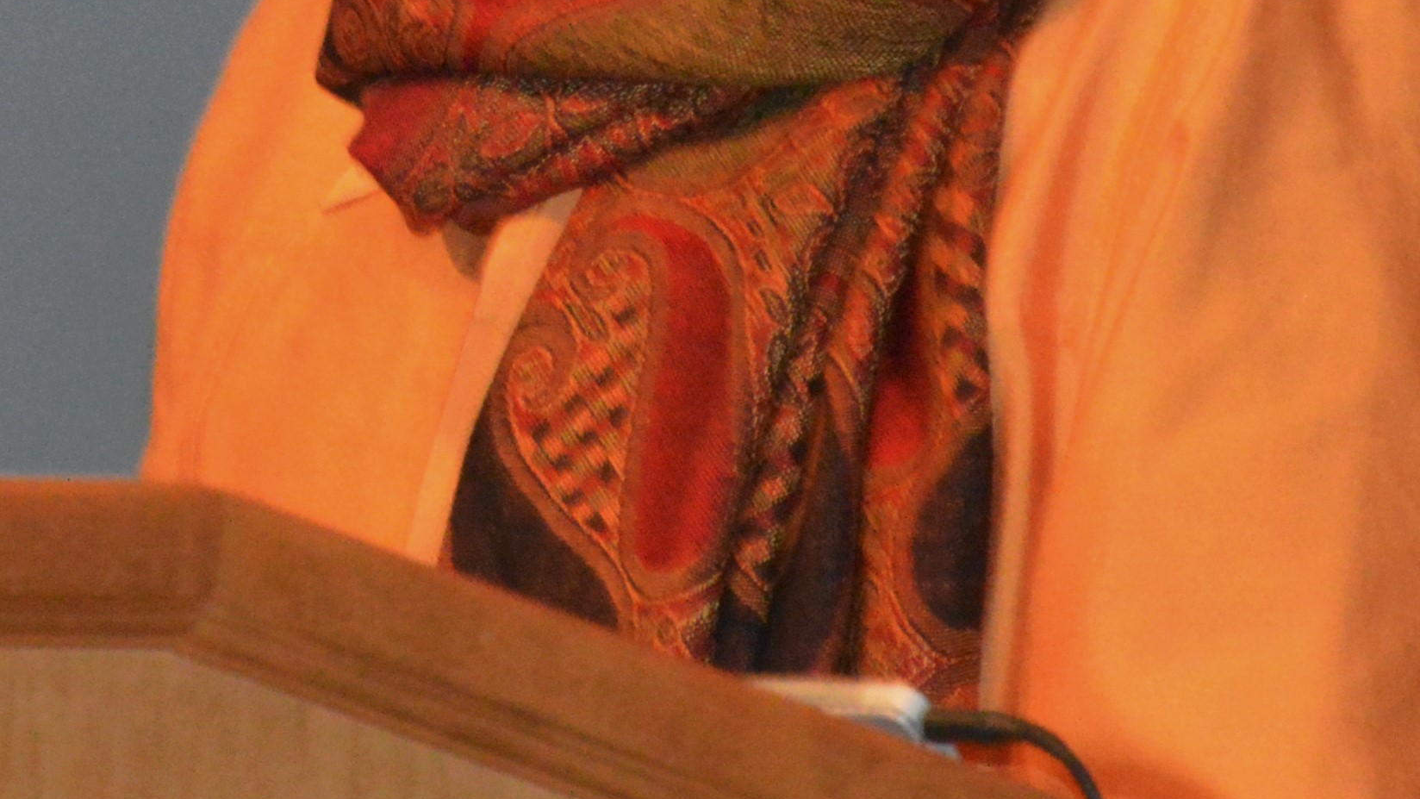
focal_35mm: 762
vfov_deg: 1.6
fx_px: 28691
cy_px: -468
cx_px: 305
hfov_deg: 2.8
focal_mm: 200
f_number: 5.6
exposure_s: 1/60
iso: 3200
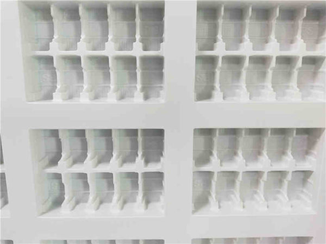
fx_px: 216
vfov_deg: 58.8
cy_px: 122
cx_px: 163
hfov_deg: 74.0
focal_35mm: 23
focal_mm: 3.99
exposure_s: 1/50
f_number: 1.7
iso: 157
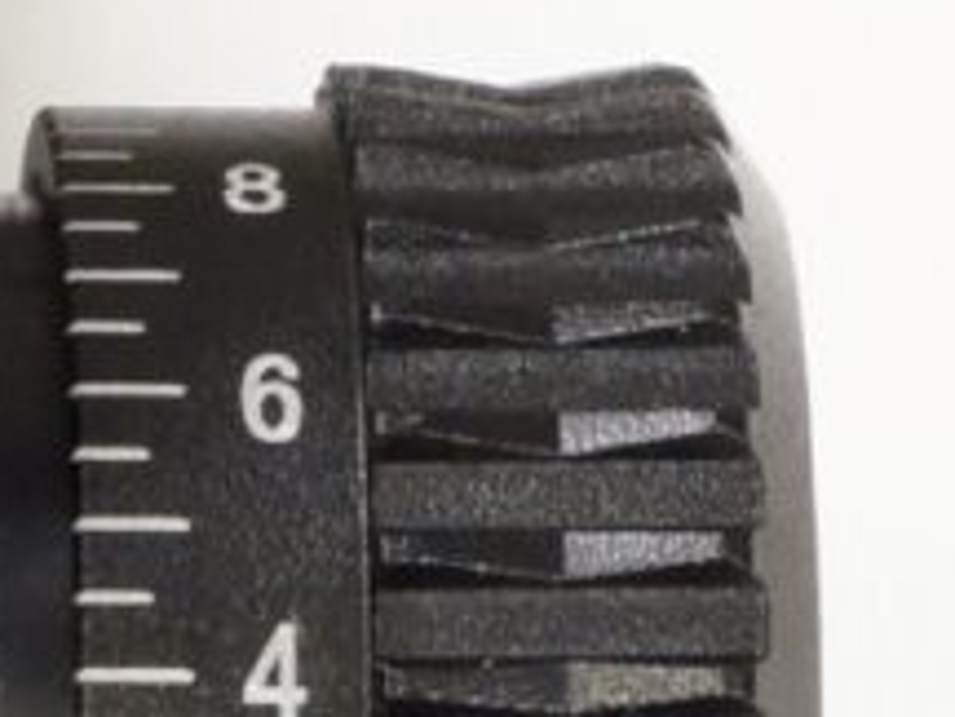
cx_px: -659
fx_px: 22622
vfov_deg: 1.8
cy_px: 529
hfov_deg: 2.4
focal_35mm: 820
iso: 800
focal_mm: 60
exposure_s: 1/3
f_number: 18
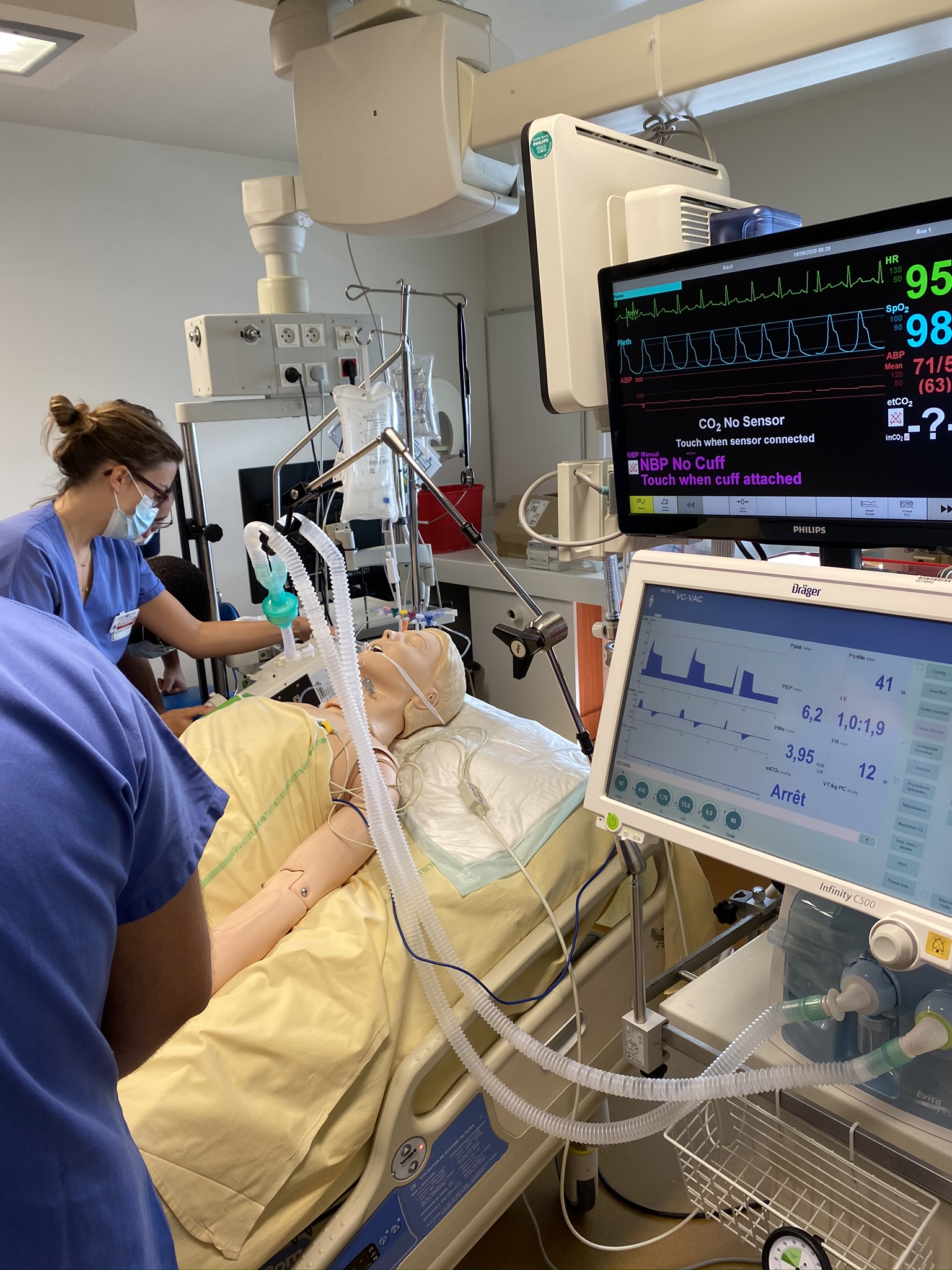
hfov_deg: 53.1
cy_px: 635
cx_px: 476
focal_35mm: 26
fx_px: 953
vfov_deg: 67.3
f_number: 1.8
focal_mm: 4.25
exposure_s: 1/100
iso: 80
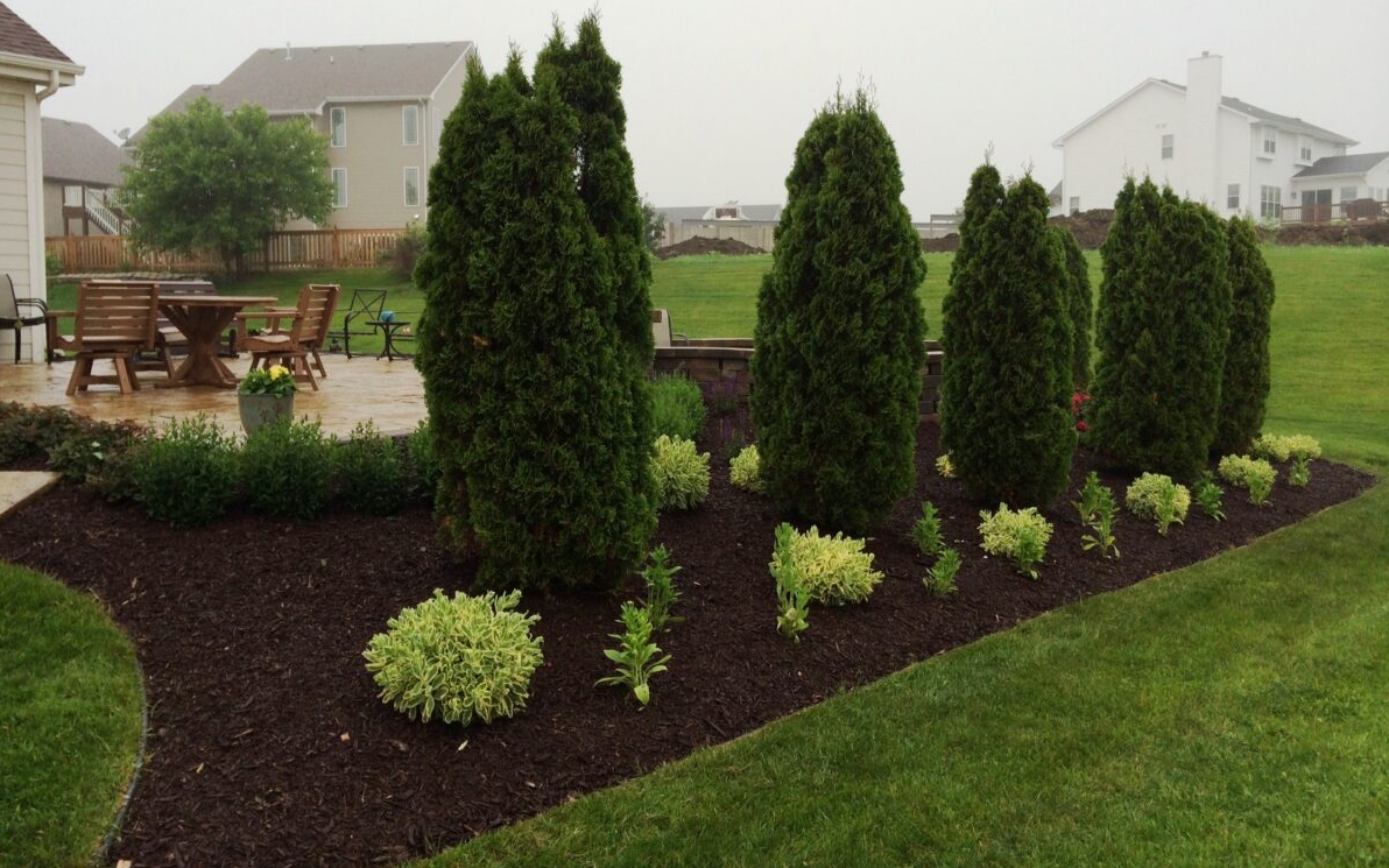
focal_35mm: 32
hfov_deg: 59.7
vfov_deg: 39.3
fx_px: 1211
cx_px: 697
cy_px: 365
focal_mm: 4.12
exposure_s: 1/201
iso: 32
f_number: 2.2
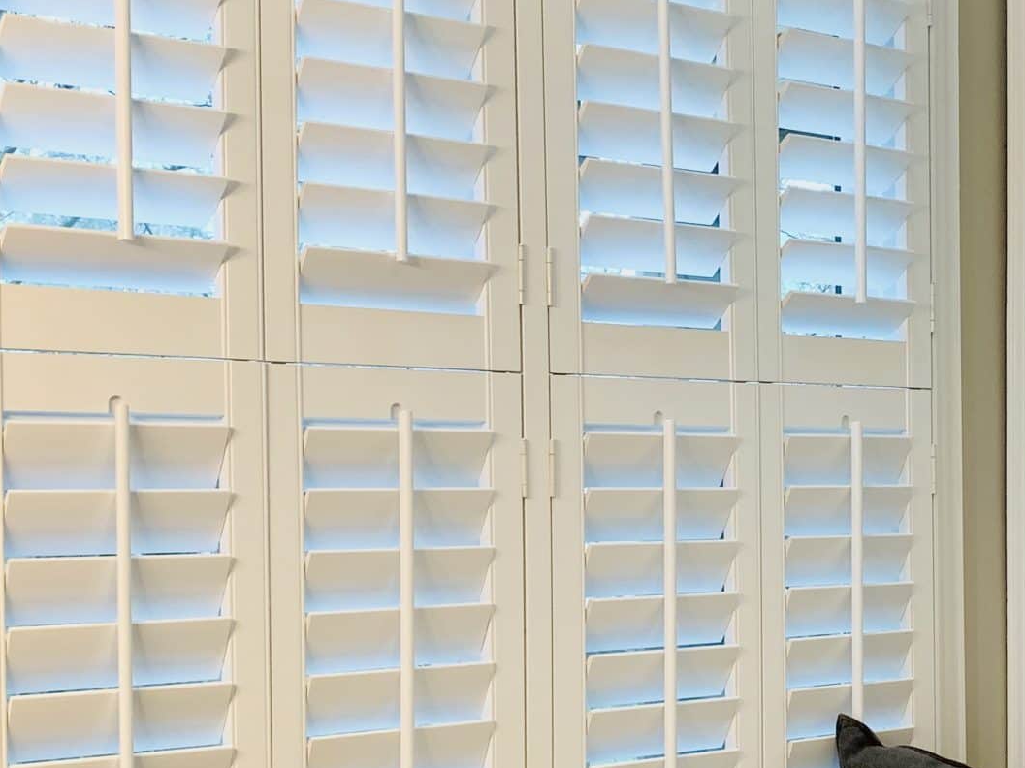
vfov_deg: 23.1
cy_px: 526
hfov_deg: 29.6
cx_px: 899
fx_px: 1865
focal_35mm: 63
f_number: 1.8
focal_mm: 4.25
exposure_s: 1/60
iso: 100
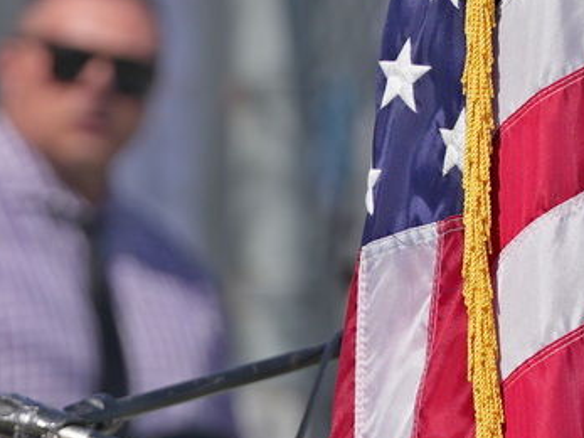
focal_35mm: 897
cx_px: -25
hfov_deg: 2.2
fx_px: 15128
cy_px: 672
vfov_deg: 1.7
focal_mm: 200
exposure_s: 1/640
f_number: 5.6
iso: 80
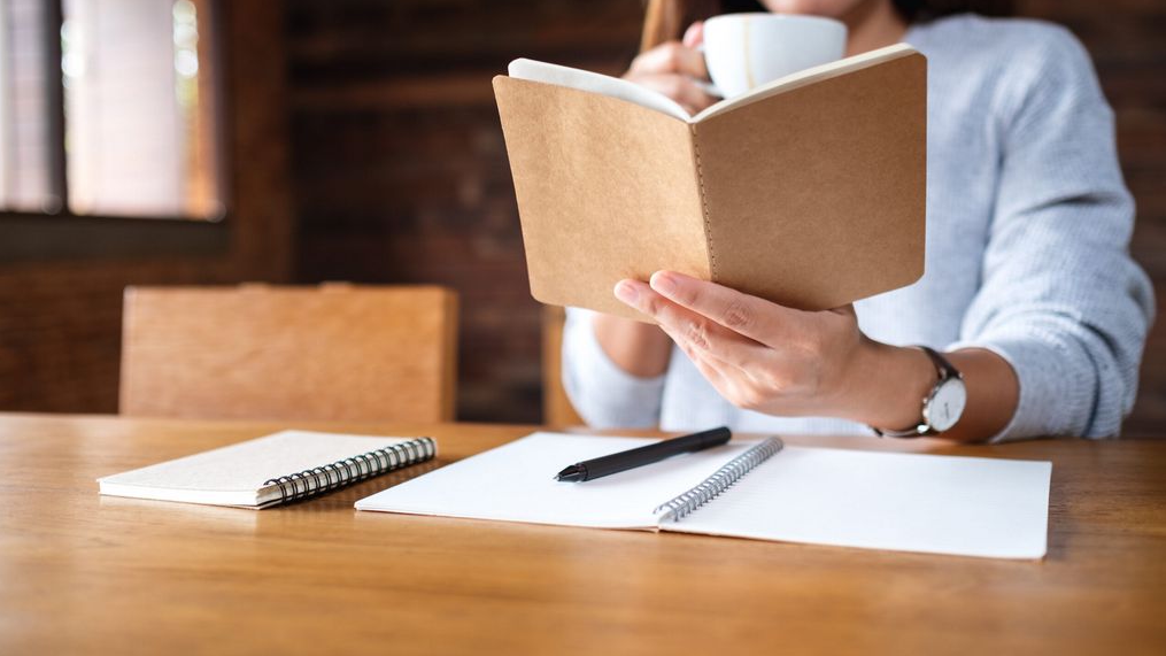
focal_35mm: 37
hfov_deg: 54.0
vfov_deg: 32.0
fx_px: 1144
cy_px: 296
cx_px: 584
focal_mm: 23
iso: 200
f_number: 2
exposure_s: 1/100
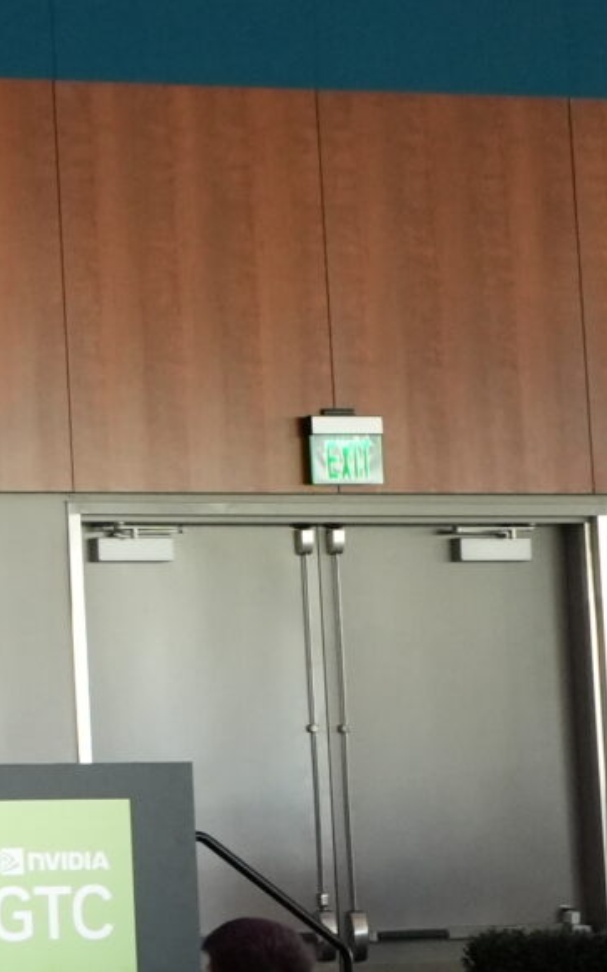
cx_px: -968
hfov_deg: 8.2
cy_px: 403
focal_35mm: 145
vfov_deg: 14.4
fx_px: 3839
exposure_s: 1/160
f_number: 4.5
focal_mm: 43
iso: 6400
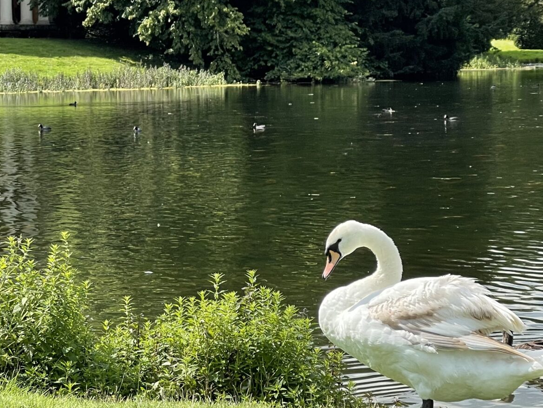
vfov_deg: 10.6
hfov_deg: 14.0
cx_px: 82
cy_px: 131
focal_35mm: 140
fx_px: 2197
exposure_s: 1/723
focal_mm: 7.5
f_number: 2.2
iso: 20
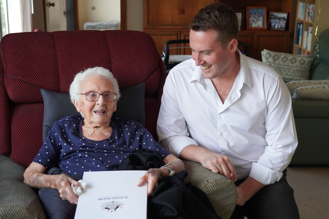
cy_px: 110
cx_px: 164
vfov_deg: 25.1
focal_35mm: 54
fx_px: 493
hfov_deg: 36.9
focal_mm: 36
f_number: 4
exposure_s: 1/160
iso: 640
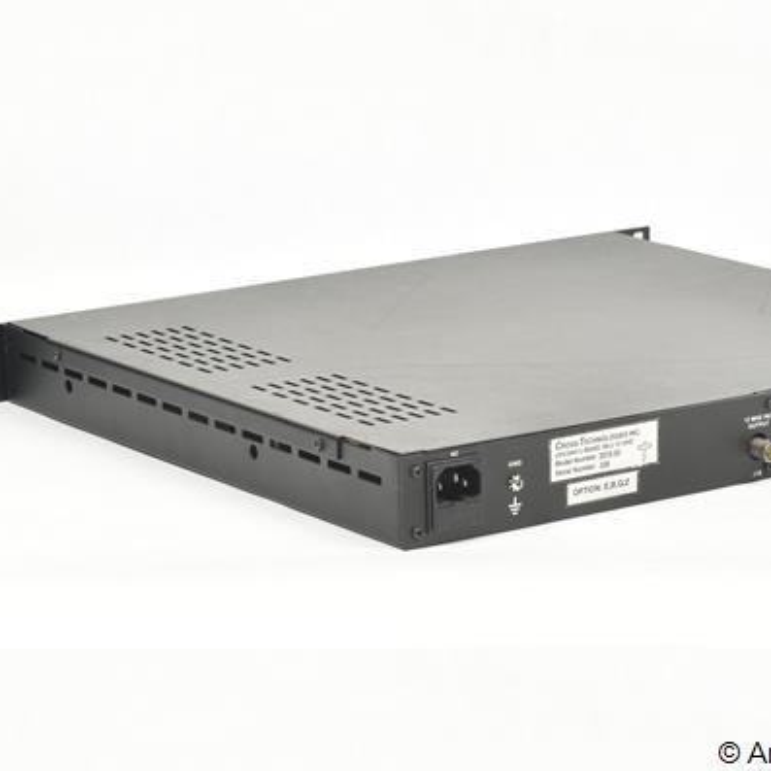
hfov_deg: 20.0
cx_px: 513
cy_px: 385
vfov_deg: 20.0
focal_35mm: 87
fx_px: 2183
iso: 200
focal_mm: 45
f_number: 13
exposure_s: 1/200
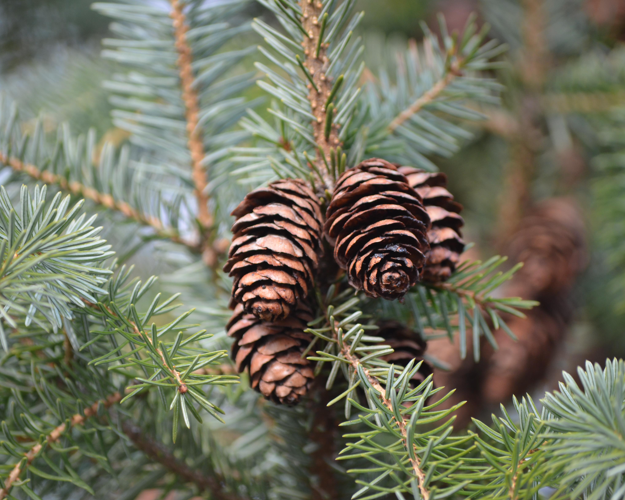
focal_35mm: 272
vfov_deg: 5.7
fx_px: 5031
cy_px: 250
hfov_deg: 7.1
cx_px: 322
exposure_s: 1/320
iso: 400
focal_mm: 160
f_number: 5.3
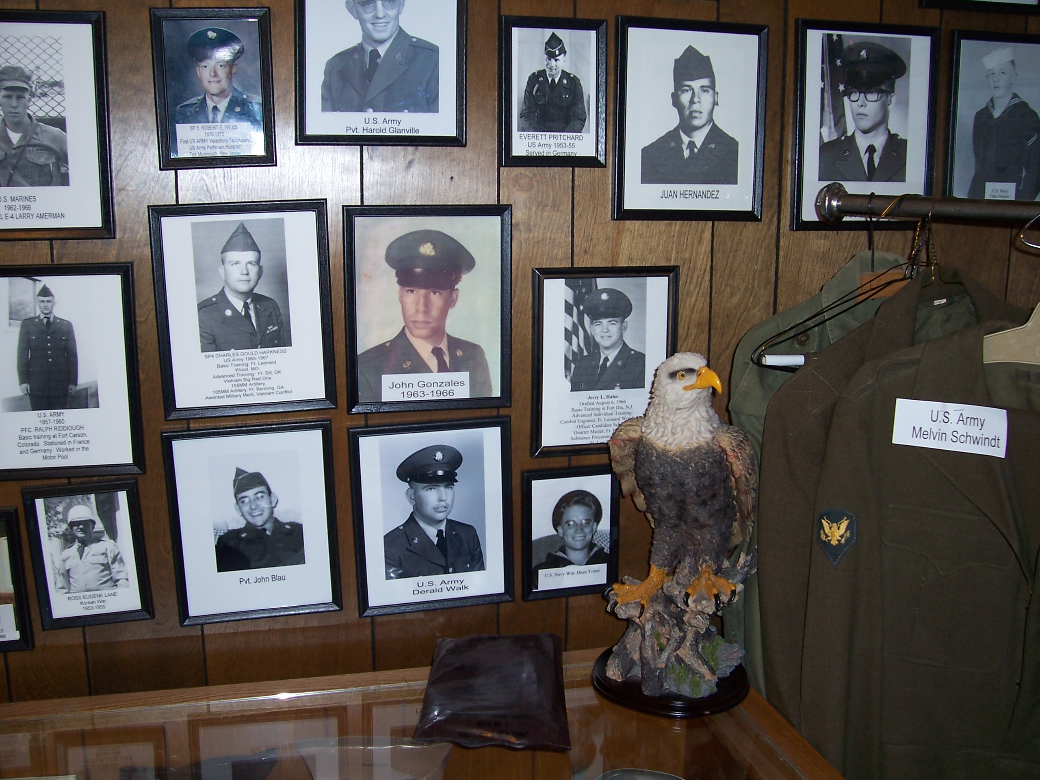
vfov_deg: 41.8
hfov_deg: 54.0
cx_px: 520
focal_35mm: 34
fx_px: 1021
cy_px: 390
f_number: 2.7
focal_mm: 5.6
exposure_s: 1/60
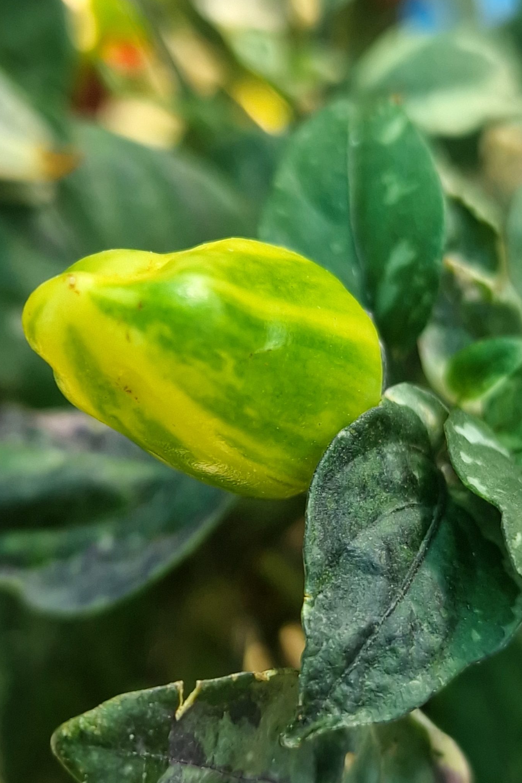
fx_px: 522
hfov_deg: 53.1
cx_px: 266
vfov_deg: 73.7
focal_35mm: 24
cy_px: 392
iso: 50
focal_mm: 6.4
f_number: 1.8
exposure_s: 1/127
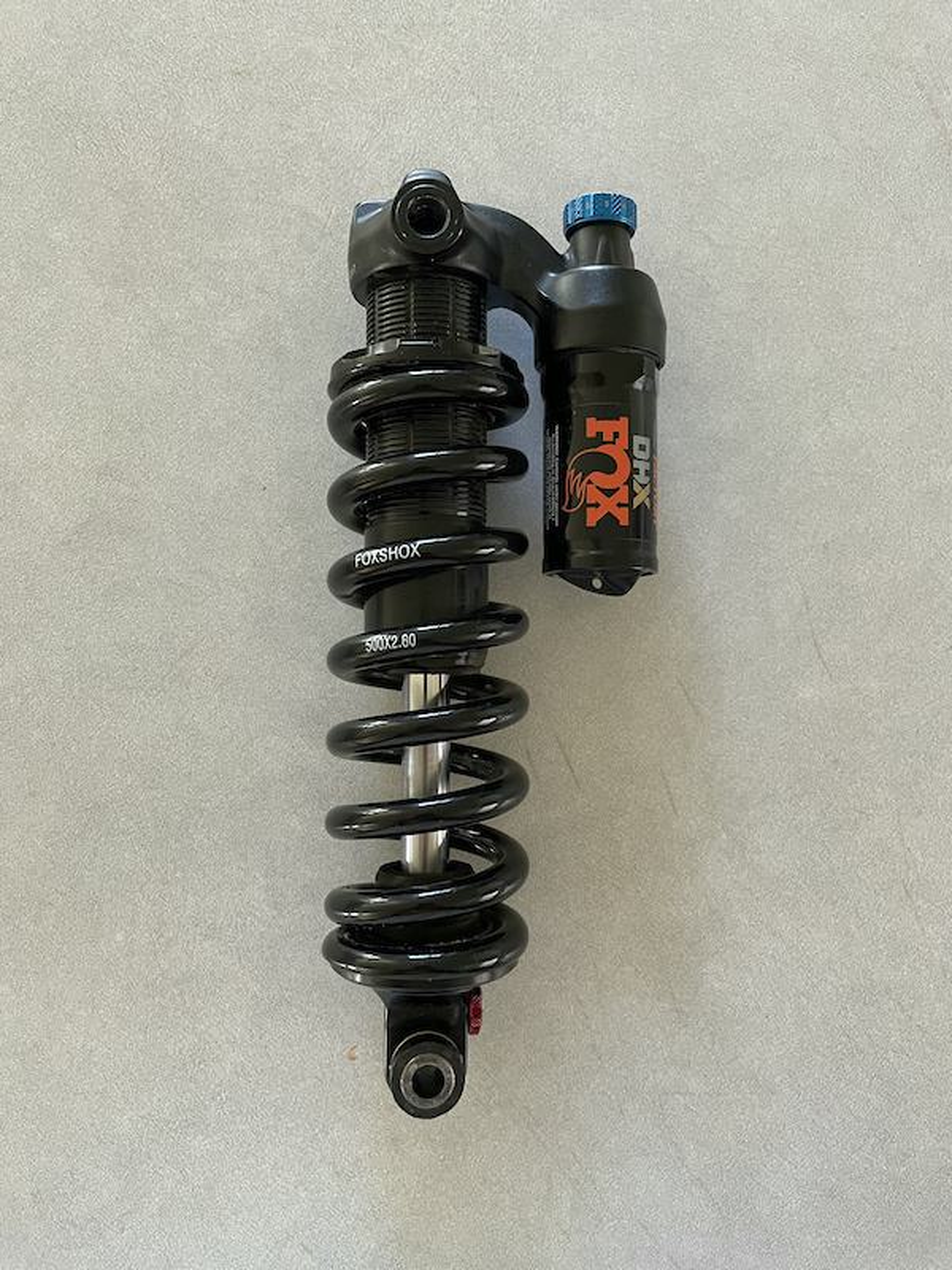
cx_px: 476
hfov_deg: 53.1
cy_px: 635
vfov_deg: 67.3
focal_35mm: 26
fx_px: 953
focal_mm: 4.2
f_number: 1.6
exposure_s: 1/60
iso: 250
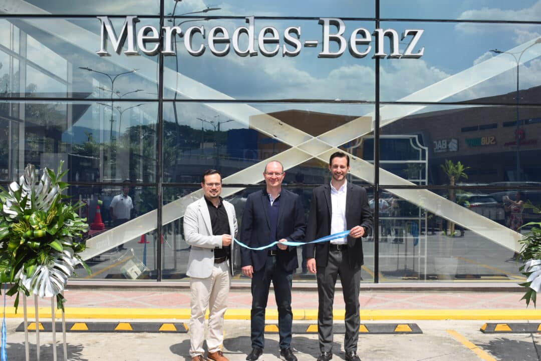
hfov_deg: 44.9
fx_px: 654
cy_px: 180
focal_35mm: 44
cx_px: 270
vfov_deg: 30.9
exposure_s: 1/400
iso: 200
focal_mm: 29
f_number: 10
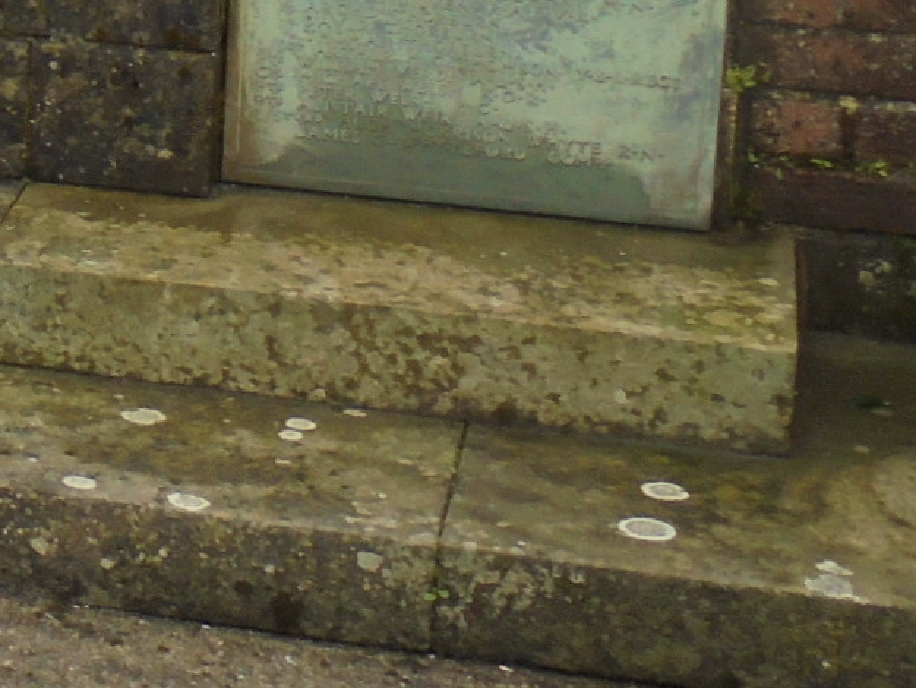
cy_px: -162
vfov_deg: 12.1
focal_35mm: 120
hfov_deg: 14.6
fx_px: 3177
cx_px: -673
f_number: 3.7
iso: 100
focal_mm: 5.3
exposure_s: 1/125
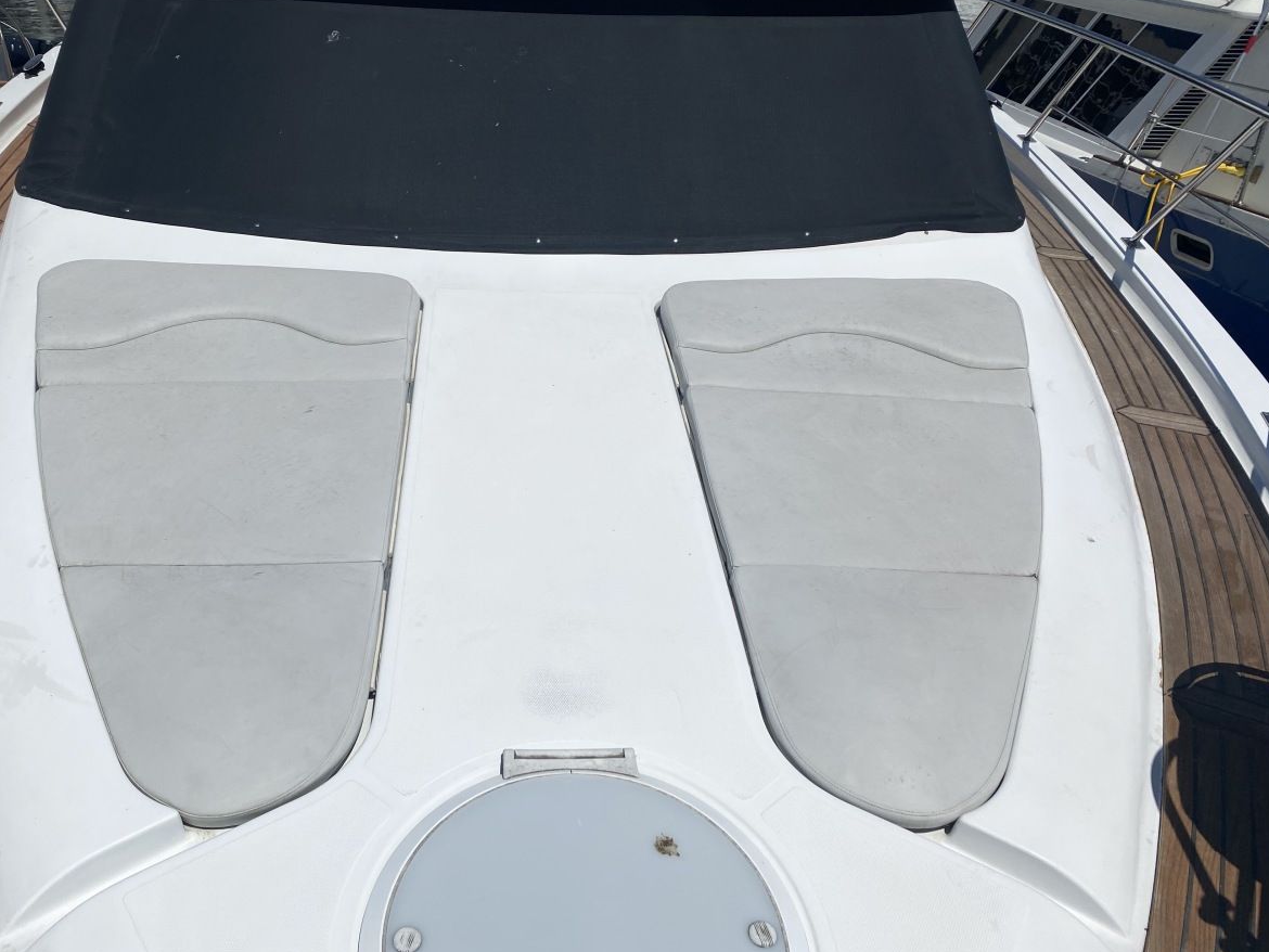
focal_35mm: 32
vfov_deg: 44.1
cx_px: 537
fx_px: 1173
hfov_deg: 56.5
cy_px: 440
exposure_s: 1/14286
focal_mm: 4.25
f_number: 1.8
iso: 32
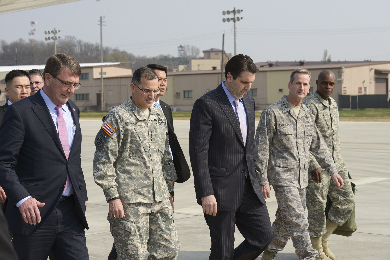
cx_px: 195
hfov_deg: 28.8
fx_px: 759
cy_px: 130
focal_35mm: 70
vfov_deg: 19.5
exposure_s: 1/400
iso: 100
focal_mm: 70
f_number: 8
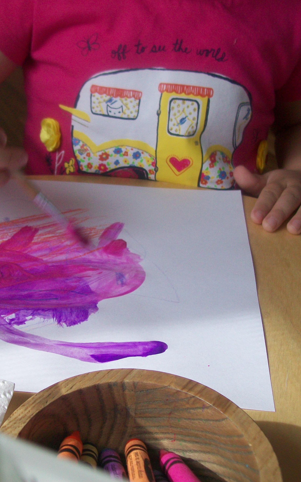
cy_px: 241
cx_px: 87
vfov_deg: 39.6
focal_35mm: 51
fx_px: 669
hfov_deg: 25.1
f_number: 2.7
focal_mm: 6
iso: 64
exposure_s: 1/80
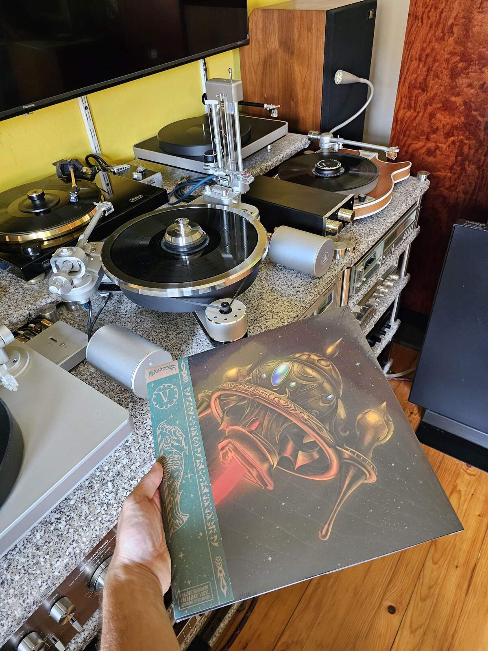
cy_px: 326
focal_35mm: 23
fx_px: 432
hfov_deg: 58.9
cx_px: 244
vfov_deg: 73.9
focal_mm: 6.3
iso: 1000
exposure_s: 1/100
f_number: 1.7
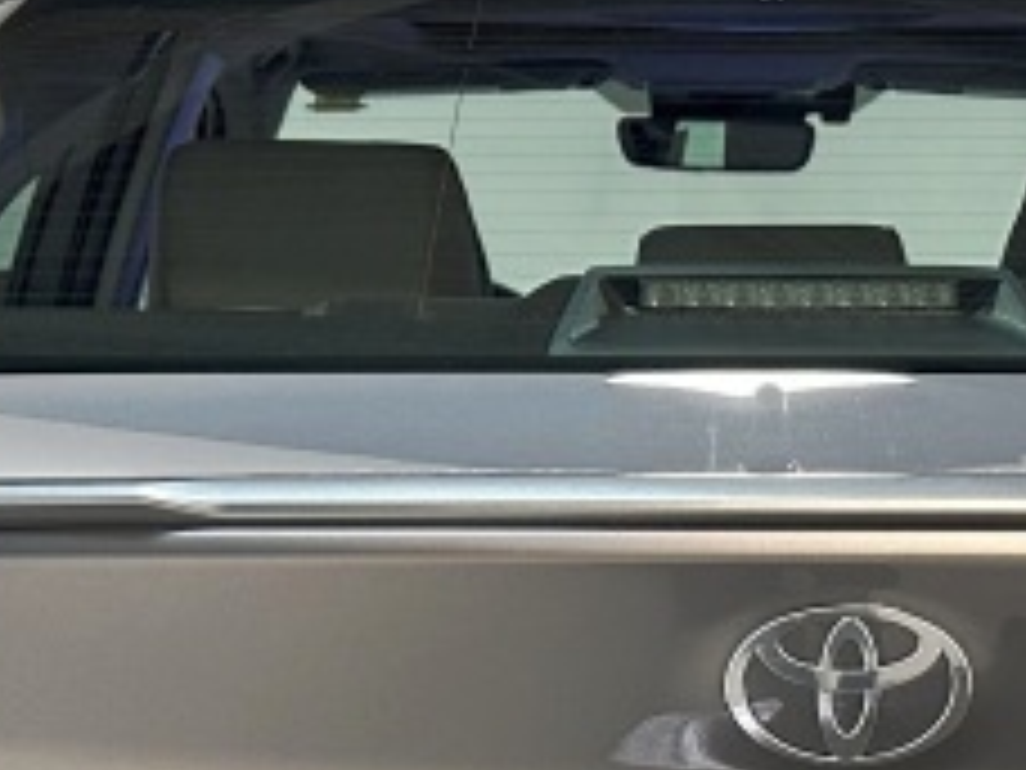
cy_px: 1081
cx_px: 724
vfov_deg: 13.1
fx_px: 3201
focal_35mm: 108
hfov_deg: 18.1
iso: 320
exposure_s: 1/60
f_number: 1.78
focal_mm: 6.86
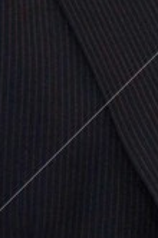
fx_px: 3675
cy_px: -117
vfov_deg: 3.7
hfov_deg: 2.5
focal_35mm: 556
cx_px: 327
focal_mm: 60
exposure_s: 1/180
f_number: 6.3
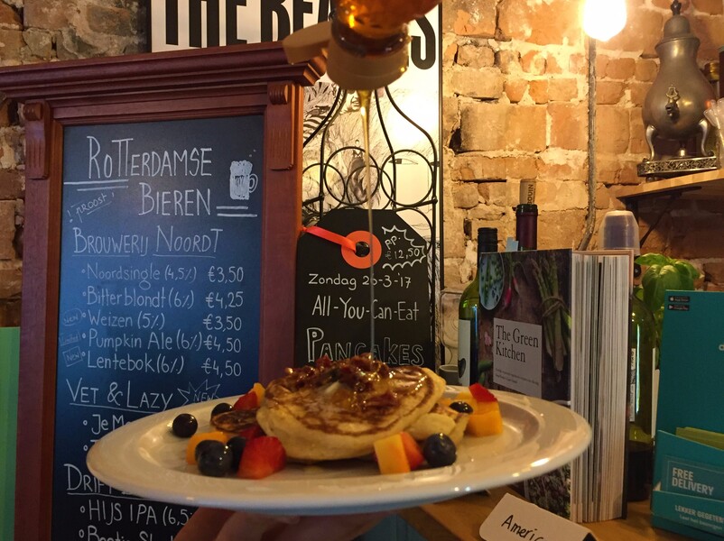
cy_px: 270
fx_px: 606
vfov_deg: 48.2
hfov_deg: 61.7
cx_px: 362
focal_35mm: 29
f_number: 2.2
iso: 250
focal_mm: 4.15
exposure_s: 1/33
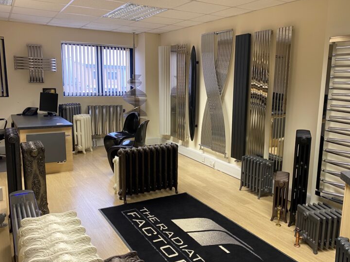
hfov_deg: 58.2
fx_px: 313
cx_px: 197
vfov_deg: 45.4
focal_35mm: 31
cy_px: 139
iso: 80
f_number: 1.8
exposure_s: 1/50
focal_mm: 4.25
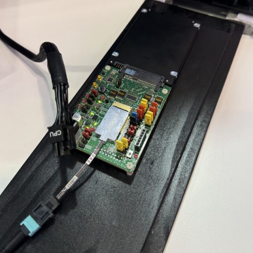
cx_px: 131
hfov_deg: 52.5
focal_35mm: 31
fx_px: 256
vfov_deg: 51.9
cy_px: 92
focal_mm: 6.76
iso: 160
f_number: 1.78
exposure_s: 1/120
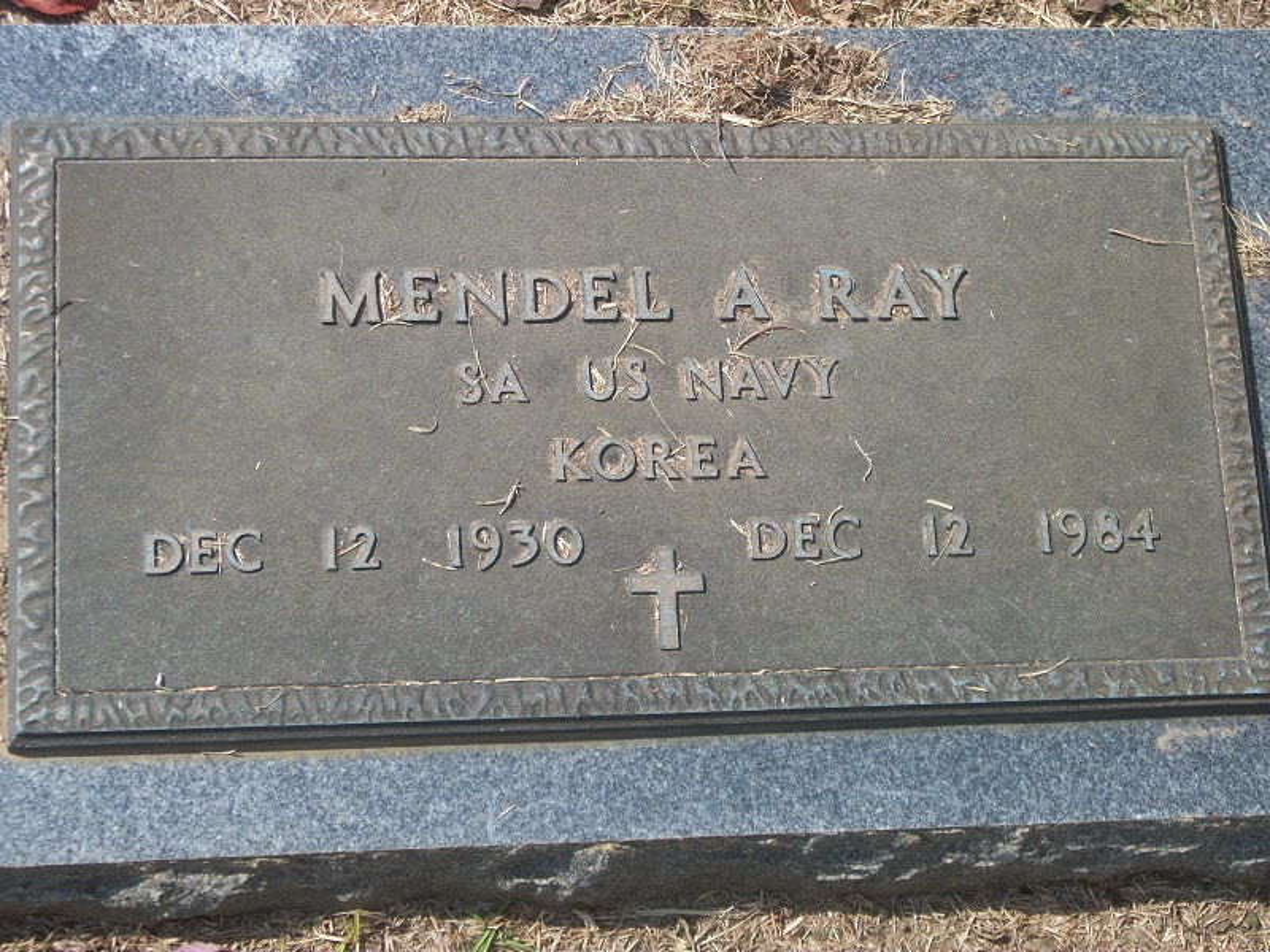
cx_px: 635
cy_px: 476
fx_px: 2825
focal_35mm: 77
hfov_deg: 25.3
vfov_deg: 19.1
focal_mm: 13.7
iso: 80
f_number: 4.6
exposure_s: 1/640
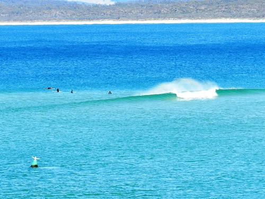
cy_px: 100
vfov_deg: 6.2
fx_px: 1822
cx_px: 132
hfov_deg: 8.3
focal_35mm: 238
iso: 160
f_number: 5.6
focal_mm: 42.4
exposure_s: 1/200
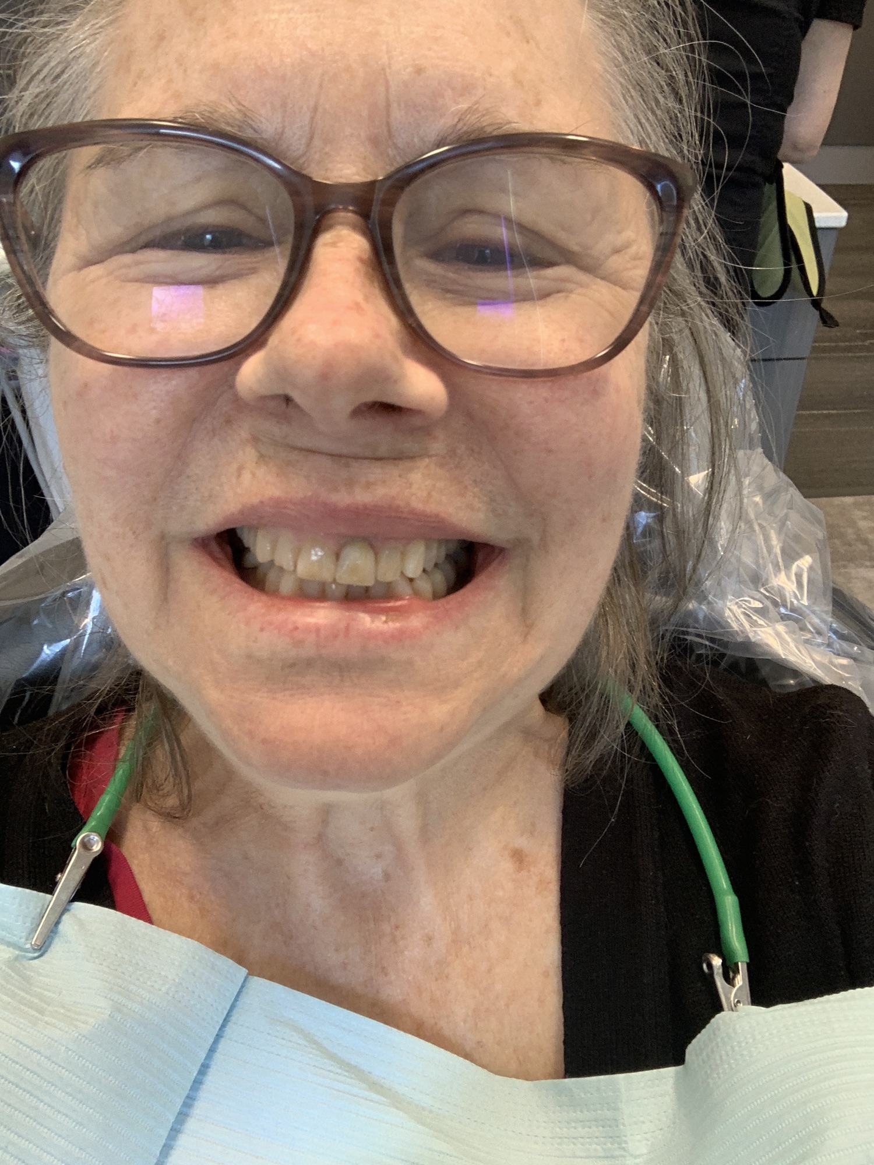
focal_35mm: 32
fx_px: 1077
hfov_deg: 44.2
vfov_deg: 56.8
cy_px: 582
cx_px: 437
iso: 100
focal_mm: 2.87
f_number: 2.2
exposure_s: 1/60
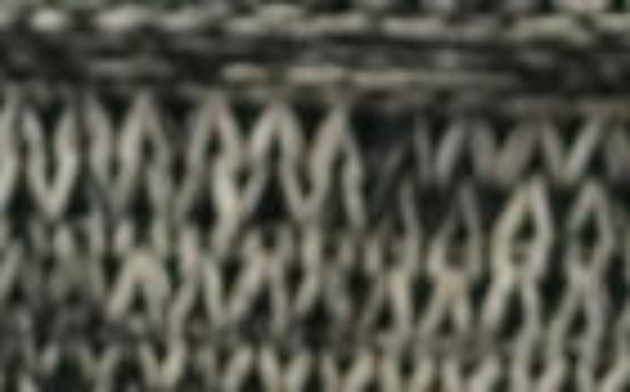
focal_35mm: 634
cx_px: 439
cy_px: -1627
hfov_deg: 3.3
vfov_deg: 2.0
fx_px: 10868
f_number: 4
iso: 2500
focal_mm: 85
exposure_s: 1/160
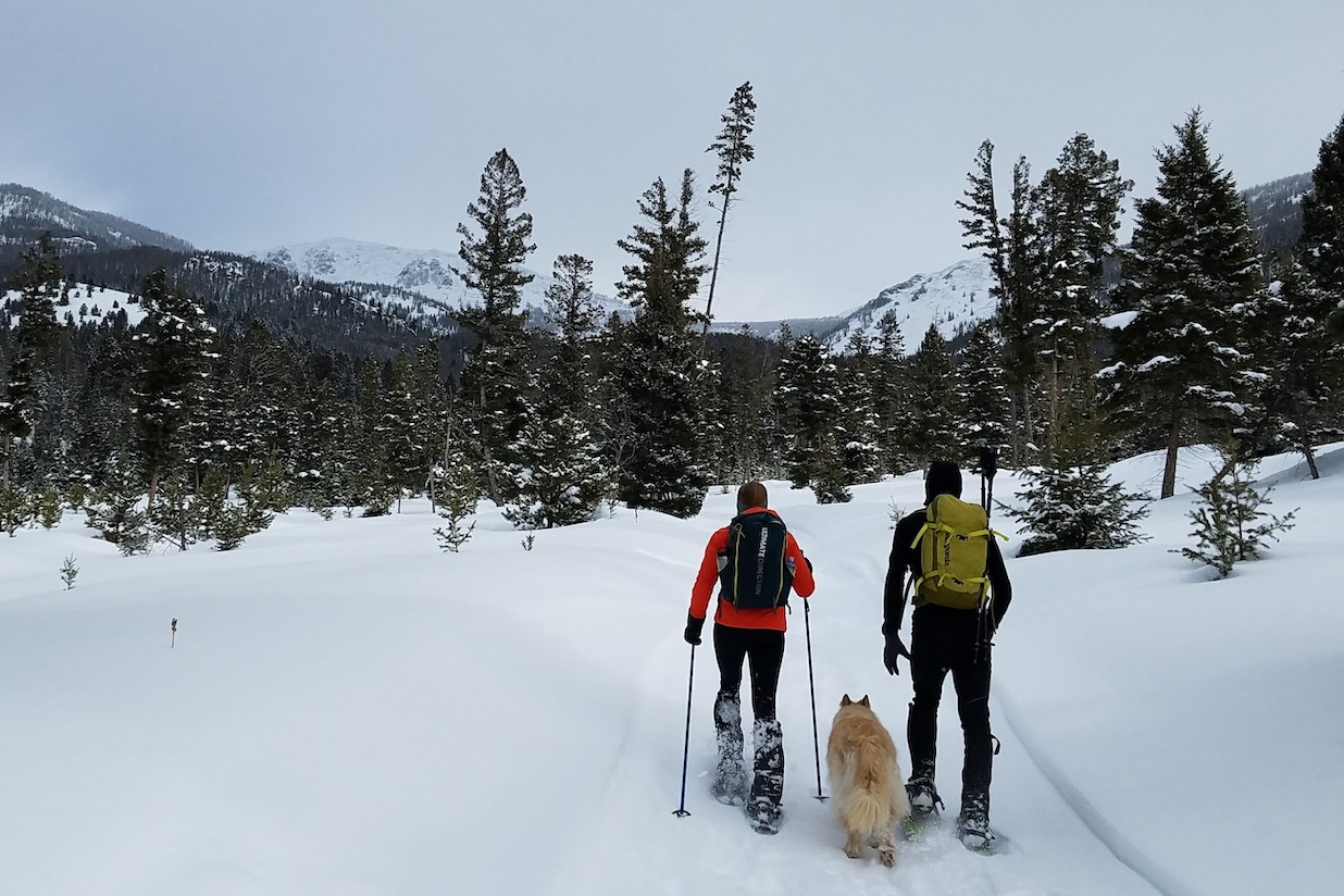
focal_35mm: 28
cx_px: 657
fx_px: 1045
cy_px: 521
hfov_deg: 65.5
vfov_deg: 46.2
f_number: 1.7
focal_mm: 4.2
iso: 50
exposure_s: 1/3456
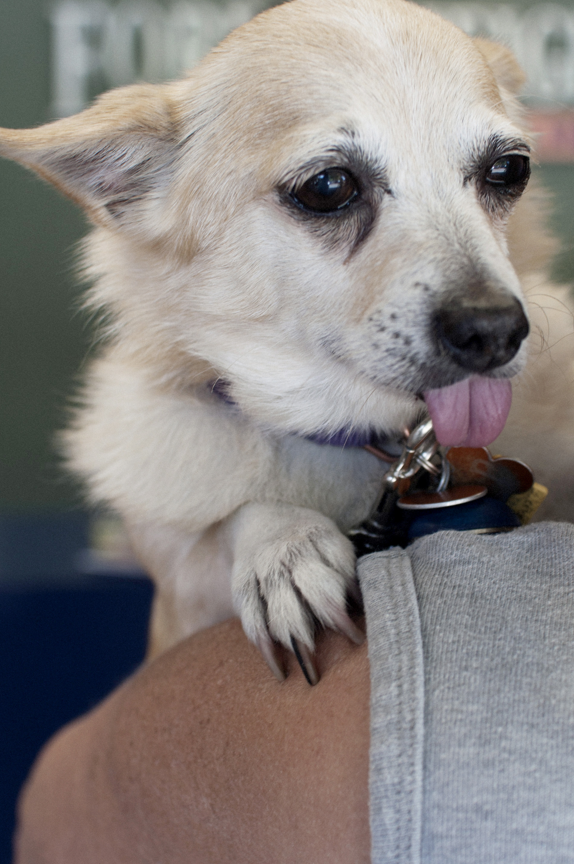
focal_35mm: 67
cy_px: 431
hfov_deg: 20.2
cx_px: 330
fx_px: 1606
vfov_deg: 30.1
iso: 200
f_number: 3.5
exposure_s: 1/80
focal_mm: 30
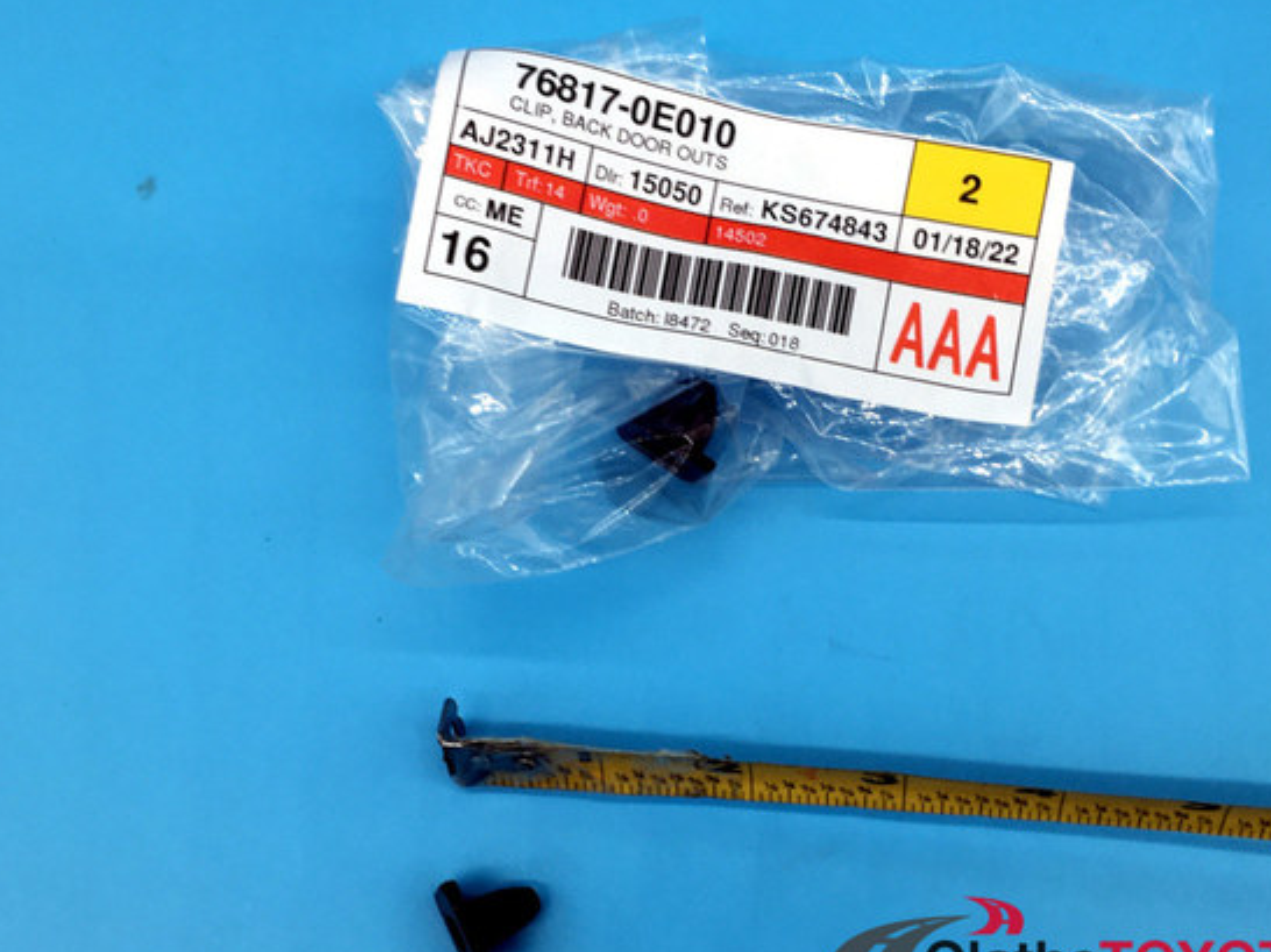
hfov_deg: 53.9
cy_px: 535
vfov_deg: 41.7
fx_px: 1248
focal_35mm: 34
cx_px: 670
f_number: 2.2
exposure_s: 1/120
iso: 32
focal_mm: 4.15
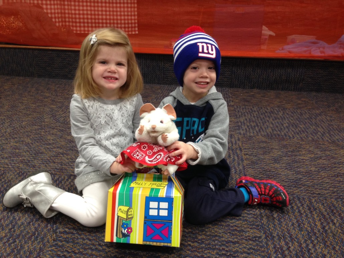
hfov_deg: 55.3
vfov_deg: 43.0
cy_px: 129
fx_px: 328
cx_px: 172
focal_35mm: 33
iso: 80
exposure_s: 1/20
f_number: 2.4
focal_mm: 4.12
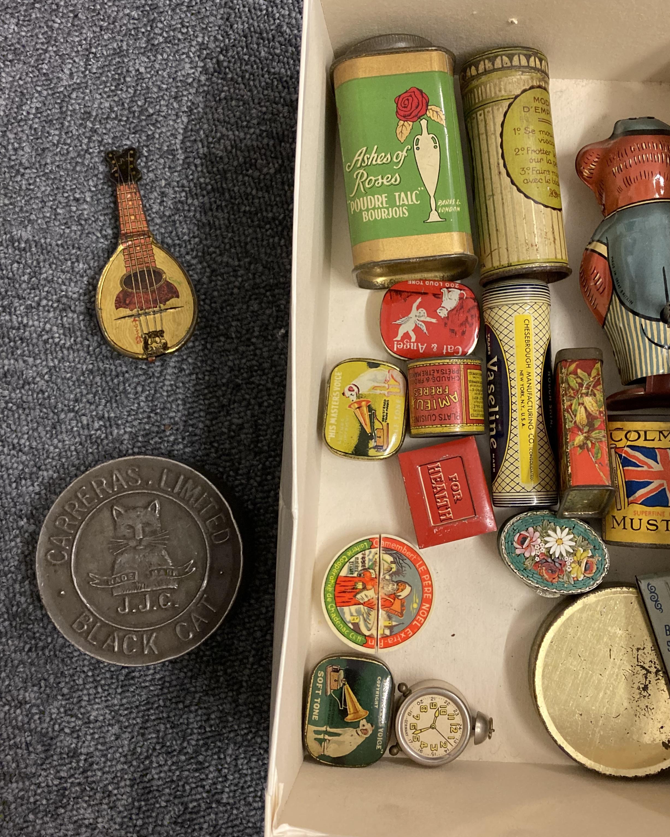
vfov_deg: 50.2
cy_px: 387
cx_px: 413
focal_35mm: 36
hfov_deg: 40.9
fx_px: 892
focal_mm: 3.99
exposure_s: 1/33
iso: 250
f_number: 1.8
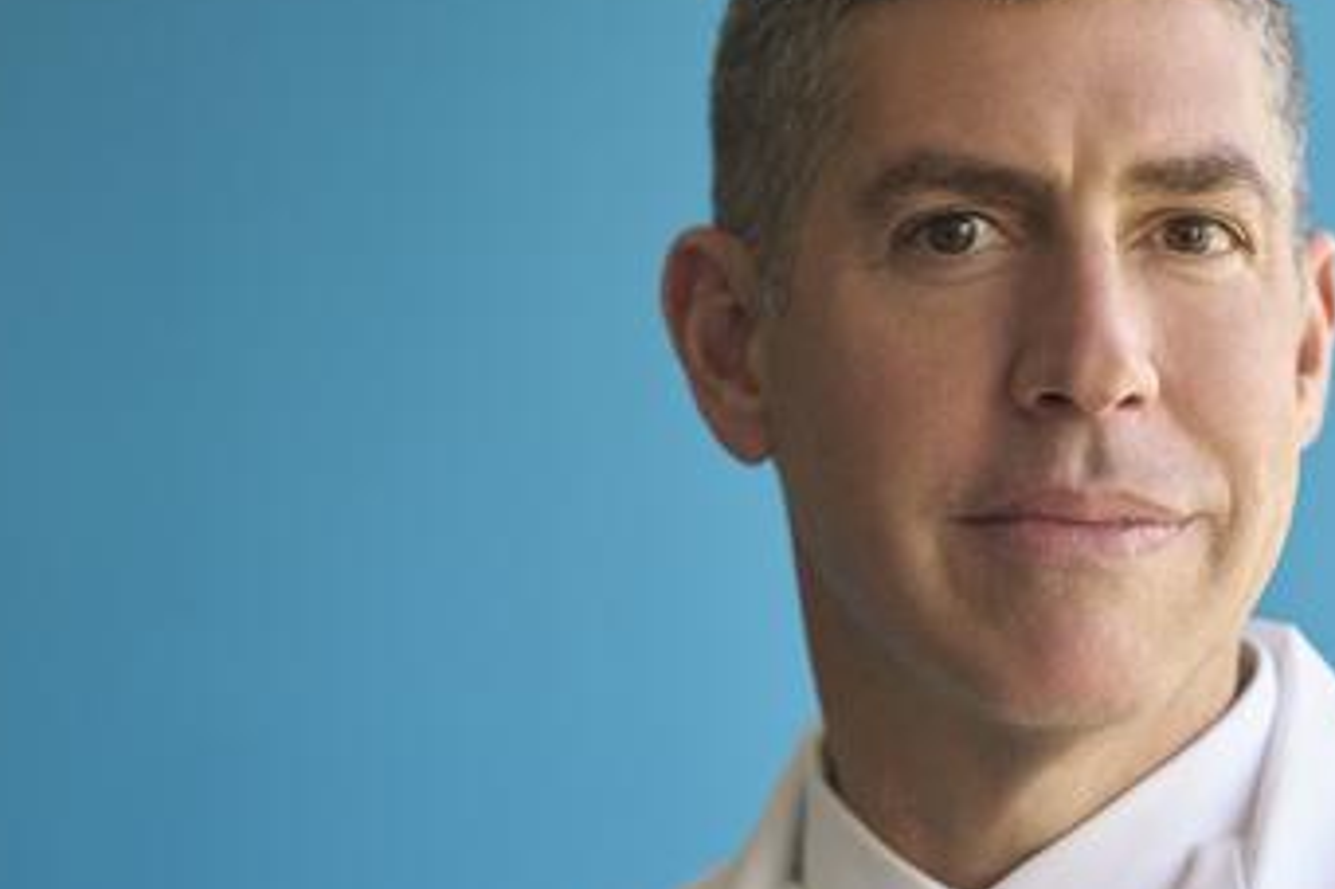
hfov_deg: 18.0
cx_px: 1065
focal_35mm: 113
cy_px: 605
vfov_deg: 12.1
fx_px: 4188
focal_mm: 55
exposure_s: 1/1000
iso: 1600
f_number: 2.2
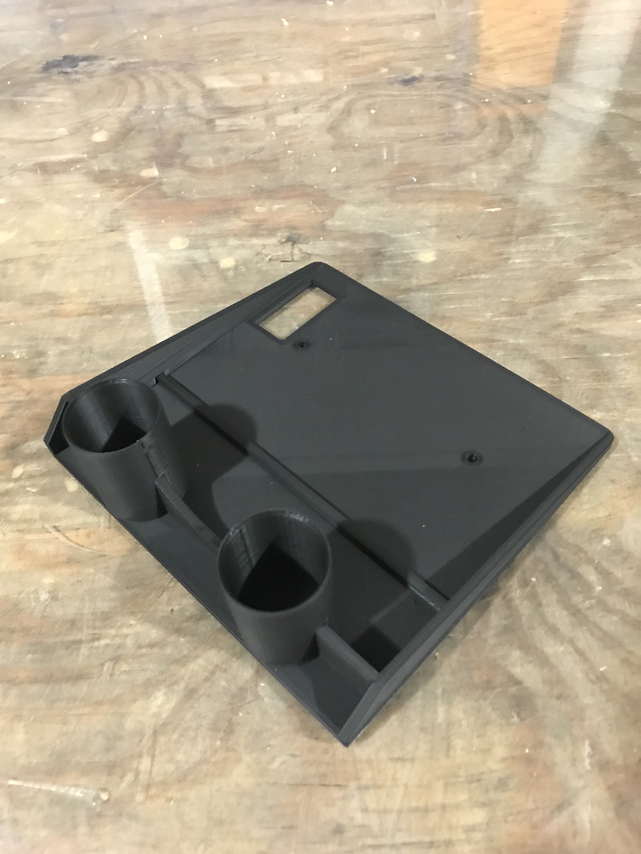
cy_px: 427
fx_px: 691
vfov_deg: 63.4
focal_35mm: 28
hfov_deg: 49.7
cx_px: 320
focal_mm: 3.99
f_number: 1.8
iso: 100
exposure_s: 1/6
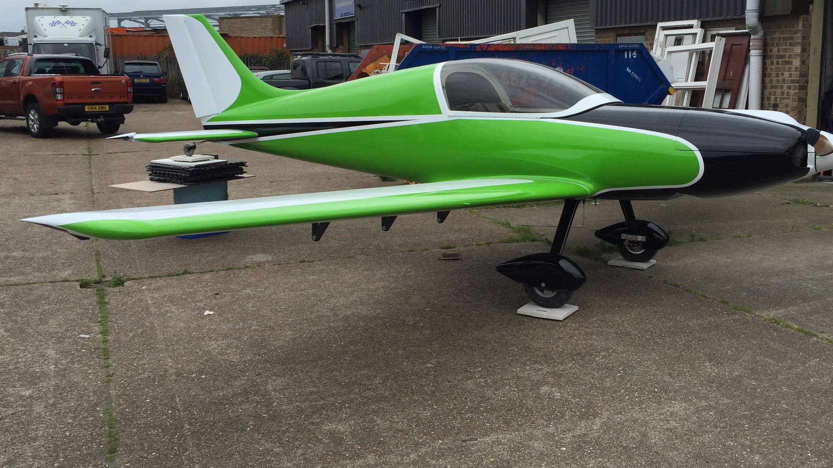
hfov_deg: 51.5
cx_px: 457
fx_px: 861
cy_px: 200
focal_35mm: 39
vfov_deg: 30.4
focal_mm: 4.15
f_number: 2.2
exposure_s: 1/989
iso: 32
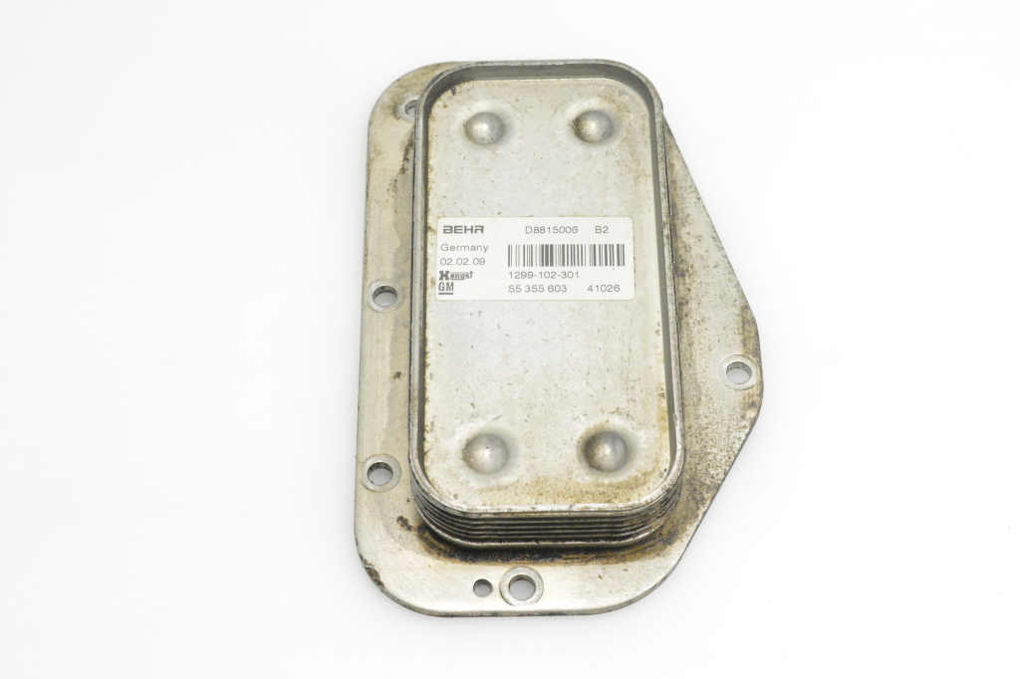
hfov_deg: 33.4
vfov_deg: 22.6
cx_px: 510
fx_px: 1699
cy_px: 340
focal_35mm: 60
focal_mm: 40
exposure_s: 1/400
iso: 6400
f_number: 10
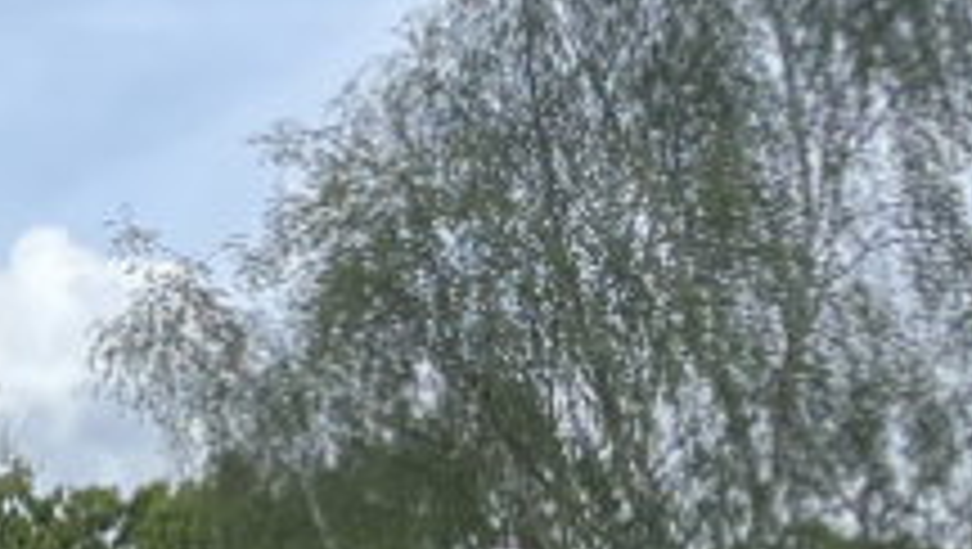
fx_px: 3380
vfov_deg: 9.1
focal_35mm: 131
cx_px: -1102
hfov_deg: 13.5
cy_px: 810
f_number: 1.6
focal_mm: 4.2
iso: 32
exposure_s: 1/2506
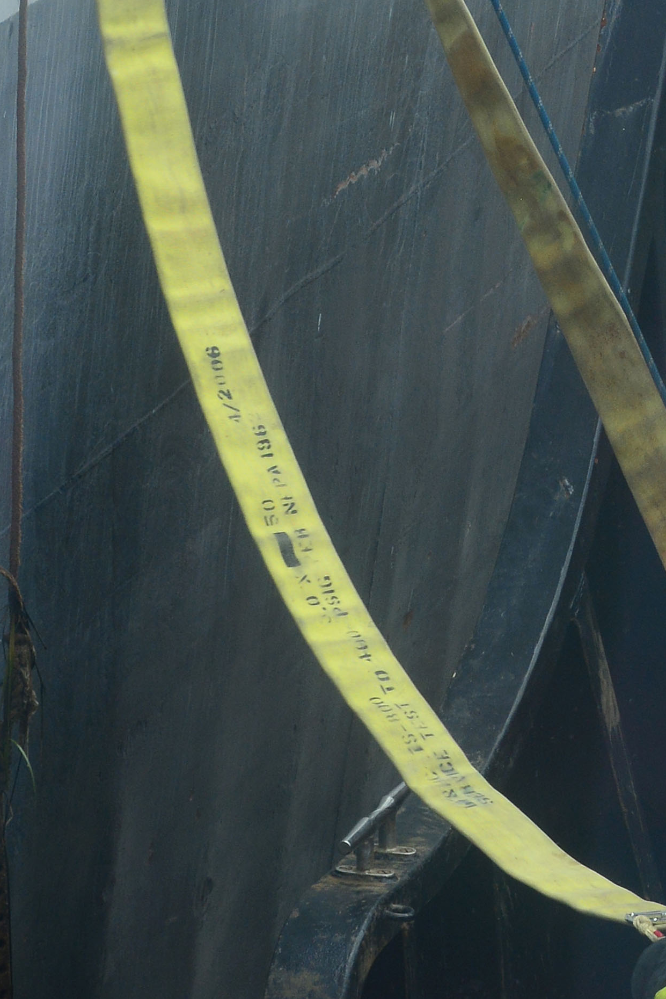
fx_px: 7682
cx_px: 759
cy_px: 142
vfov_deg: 7.4
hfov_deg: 4.9
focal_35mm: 277
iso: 320
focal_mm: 70
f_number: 11
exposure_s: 1/100
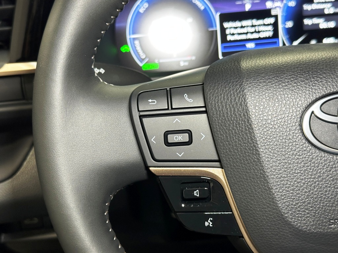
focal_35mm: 48
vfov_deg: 30.3
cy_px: 126
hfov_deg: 39.7
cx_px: 169
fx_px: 469
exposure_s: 1/40
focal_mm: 6.86
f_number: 1.78
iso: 320
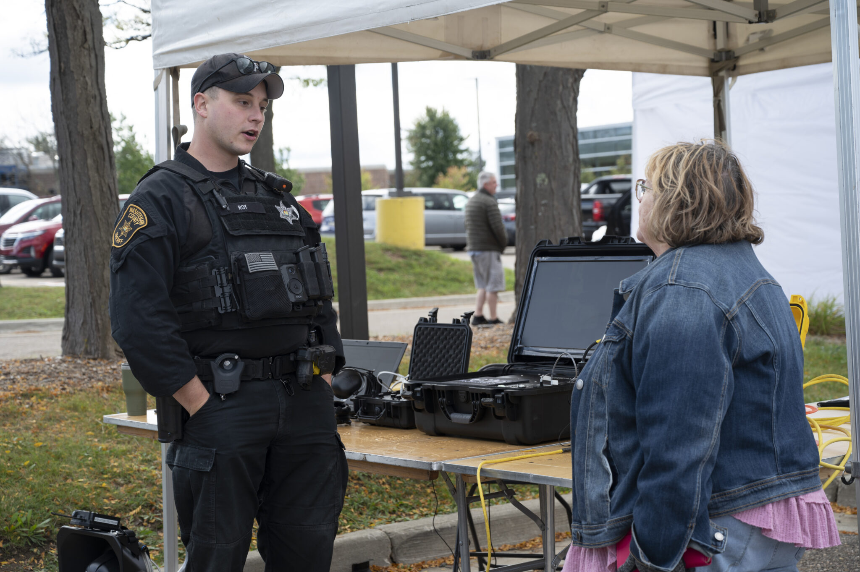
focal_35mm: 68
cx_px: 430
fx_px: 1623
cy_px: 286
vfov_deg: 20.0
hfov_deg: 29.7
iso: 100
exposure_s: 1/250
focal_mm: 68
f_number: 5.6
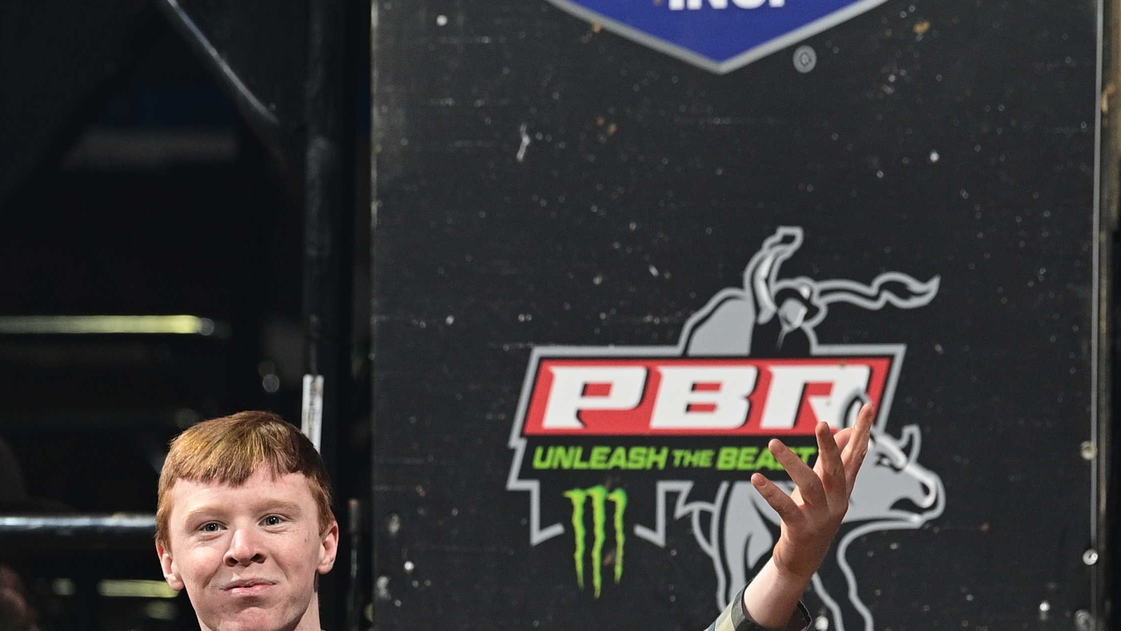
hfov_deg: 4.9
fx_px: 13110
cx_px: 126
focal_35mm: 441
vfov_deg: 2.8
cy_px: 891
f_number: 5
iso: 800
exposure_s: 1/250
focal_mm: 170
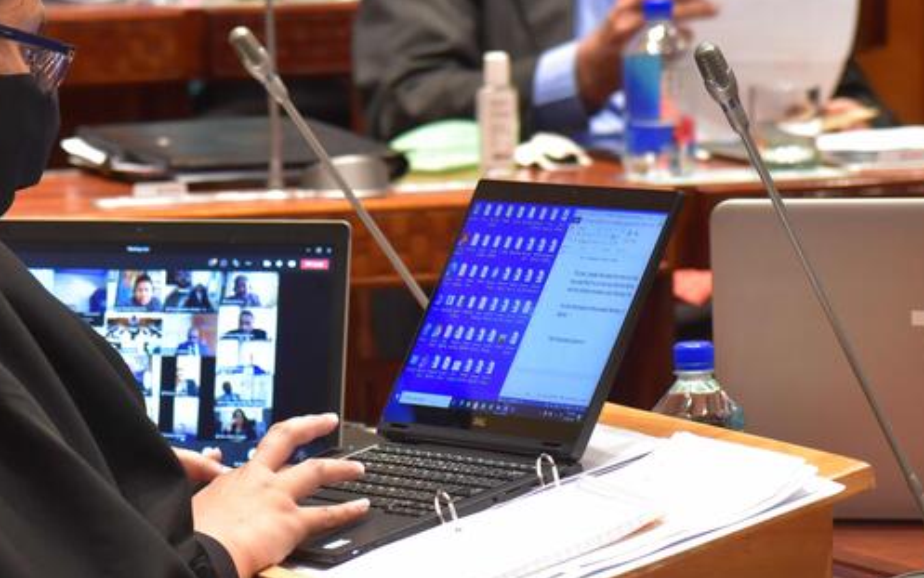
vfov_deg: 4.1
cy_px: 220
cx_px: 165
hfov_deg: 6.6
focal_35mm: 319
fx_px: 8036
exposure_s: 1/30
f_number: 6.3
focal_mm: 122
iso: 1600
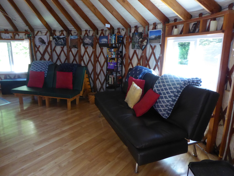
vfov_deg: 54.9
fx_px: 169
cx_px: 117
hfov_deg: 69.4
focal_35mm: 25
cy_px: 88
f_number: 3.3
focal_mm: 4.3
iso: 800
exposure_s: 1/60
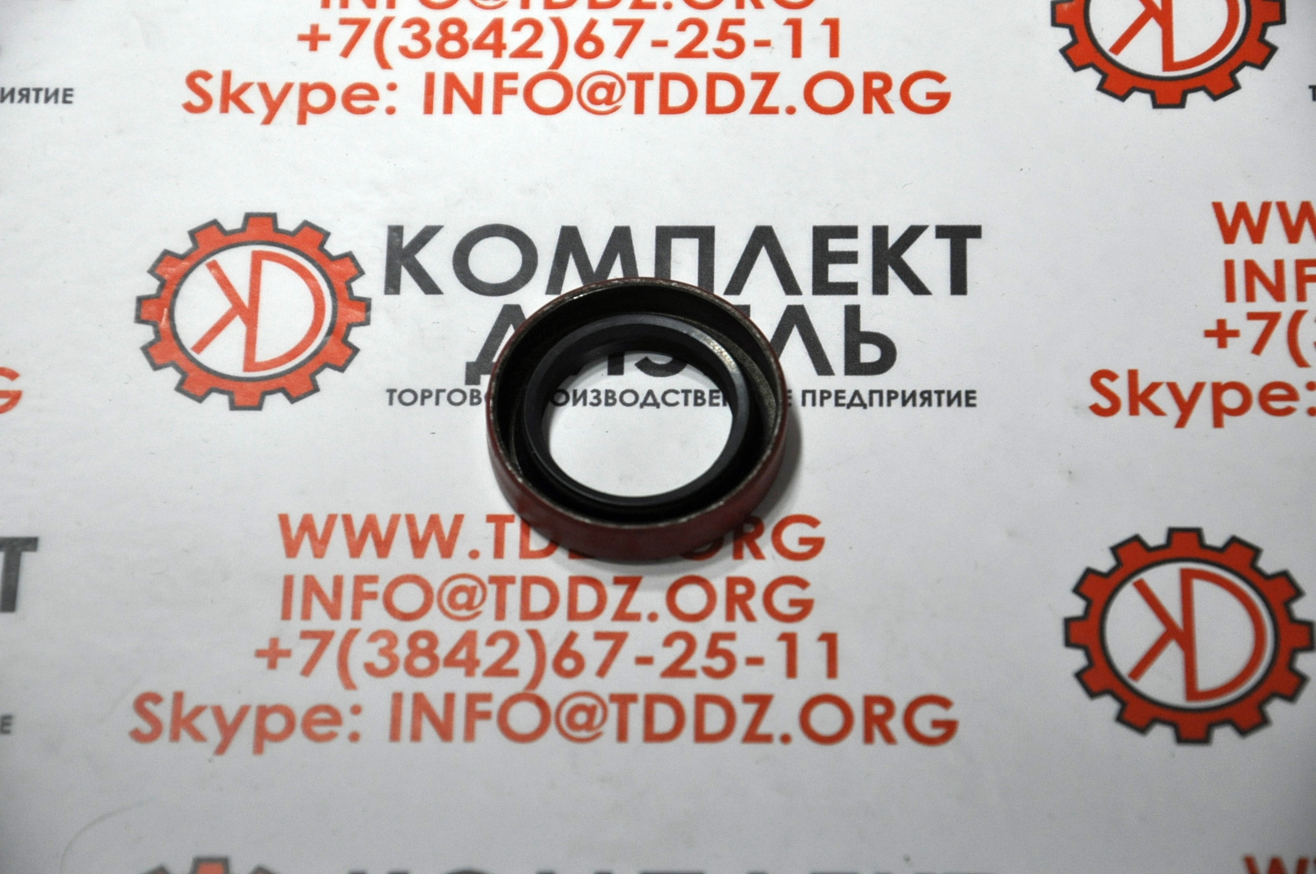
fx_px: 5750
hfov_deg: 13.1
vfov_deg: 8.7
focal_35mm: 158
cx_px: 658
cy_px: 437
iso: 800
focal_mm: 105
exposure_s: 1/200
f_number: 7.1
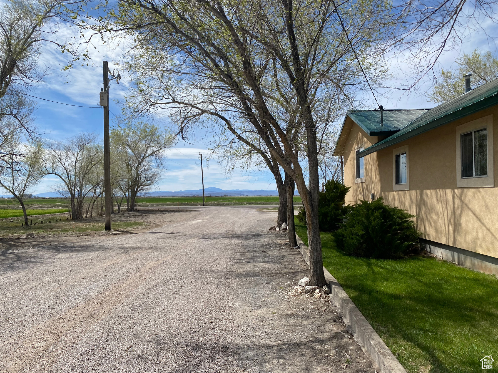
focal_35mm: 26
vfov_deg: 53.1
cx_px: 249
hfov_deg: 67.3
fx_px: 374
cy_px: 186
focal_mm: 4.25
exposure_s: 1/4808
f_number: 1.8
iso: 32
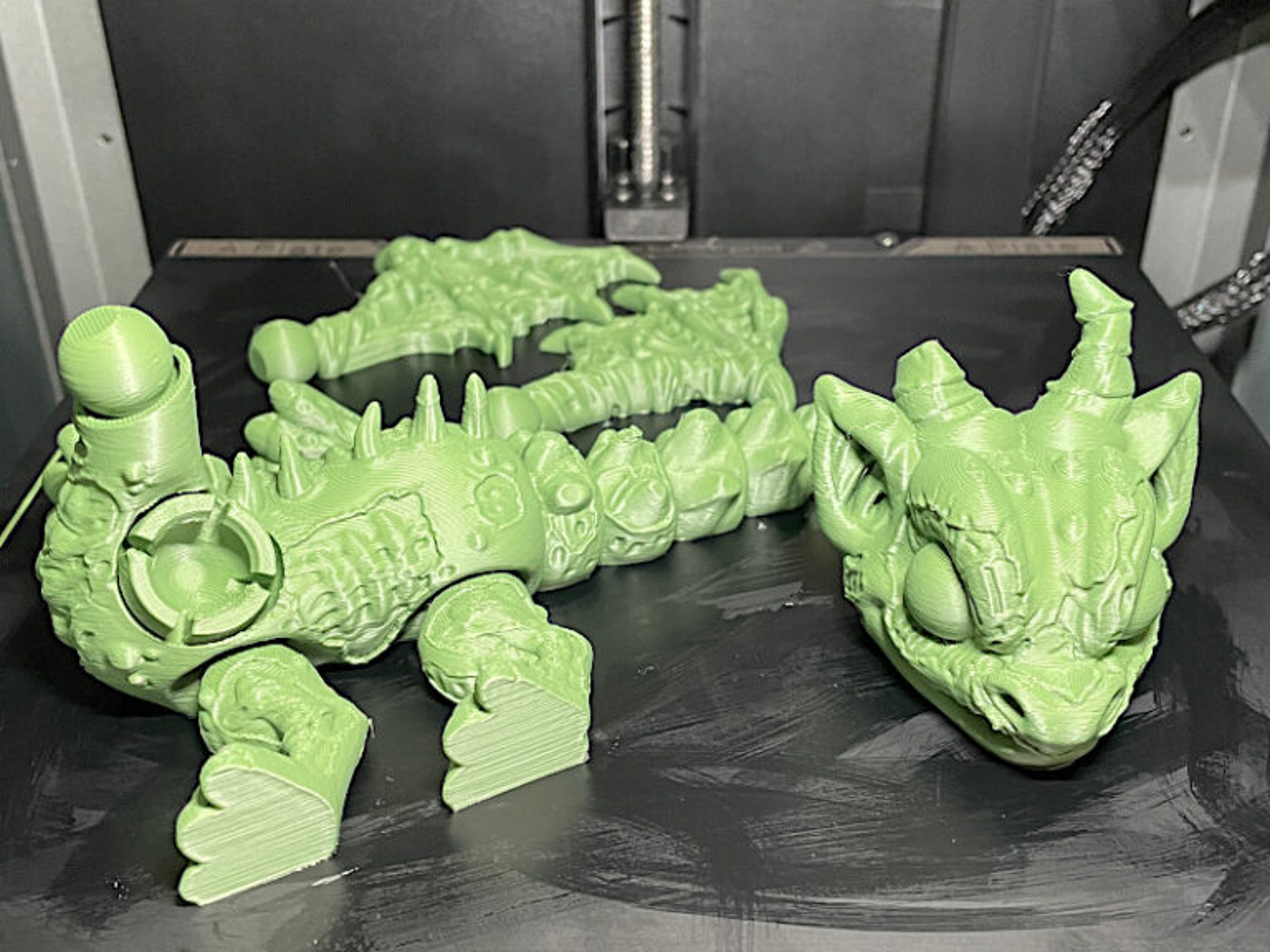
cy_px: 476
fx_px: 954
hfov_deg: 67.3
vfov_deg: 53.1
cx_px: 635
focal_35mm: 26
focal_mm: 4.2
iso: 400
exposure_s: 1/50
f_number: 1.6
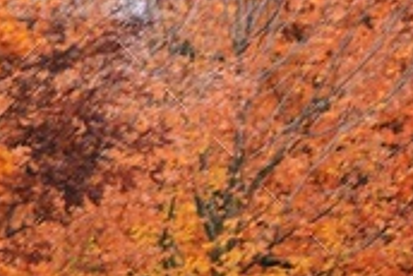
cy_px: 114
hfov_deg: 2.9
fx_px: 8255
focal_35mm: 719
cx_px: 427
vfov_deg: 1.9
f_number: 9
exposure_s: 1/160
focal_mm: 140
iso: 400
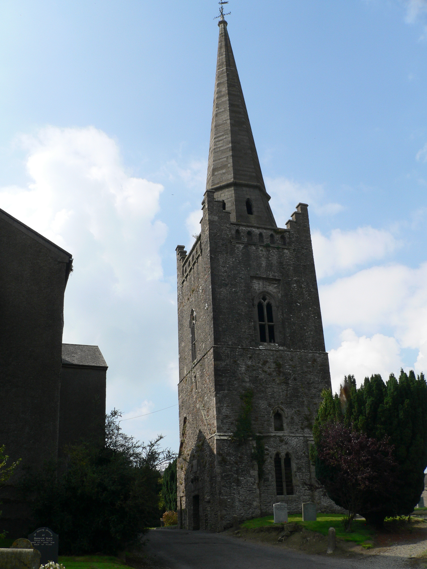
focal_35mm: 36
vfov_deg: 51.4
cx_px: 214
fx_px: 592
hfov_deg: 39.7
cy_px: 284
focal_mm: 6
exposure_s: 1/400
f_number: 5.2
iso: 80
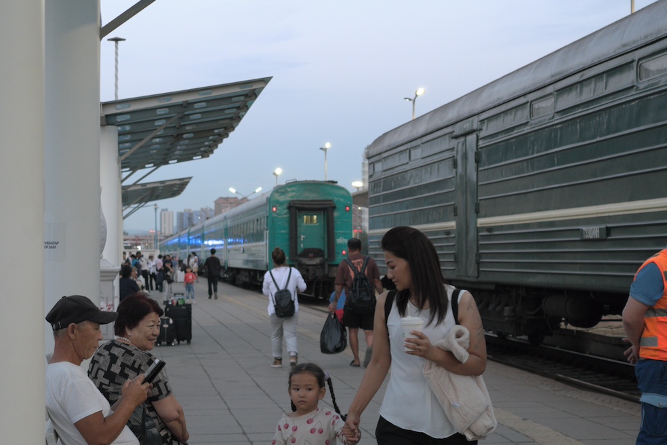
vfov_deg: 18.2
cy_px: 279
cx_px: 261
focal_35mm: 75
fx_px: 1389
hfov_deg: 26.9
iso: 800
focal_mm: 27
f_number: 2.8
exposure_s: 1/58
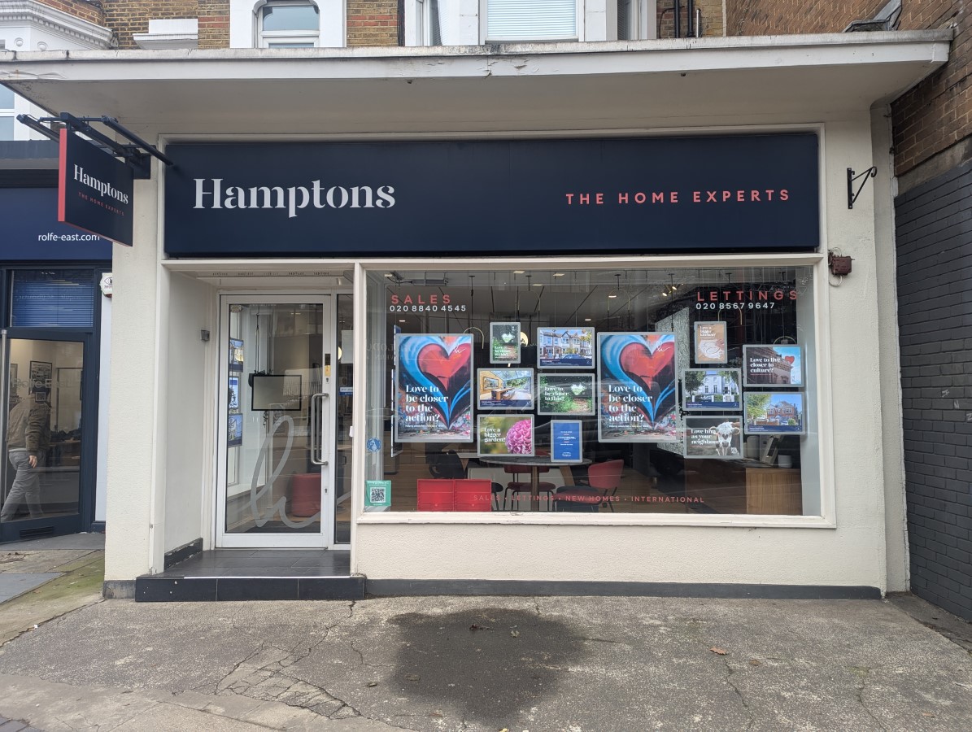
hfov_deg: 71.5
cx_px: 486
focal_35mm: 24
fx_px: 675
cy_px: 366
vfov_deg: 56.9
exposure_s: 1/107
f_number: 1.85
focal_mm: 6.81
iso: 41
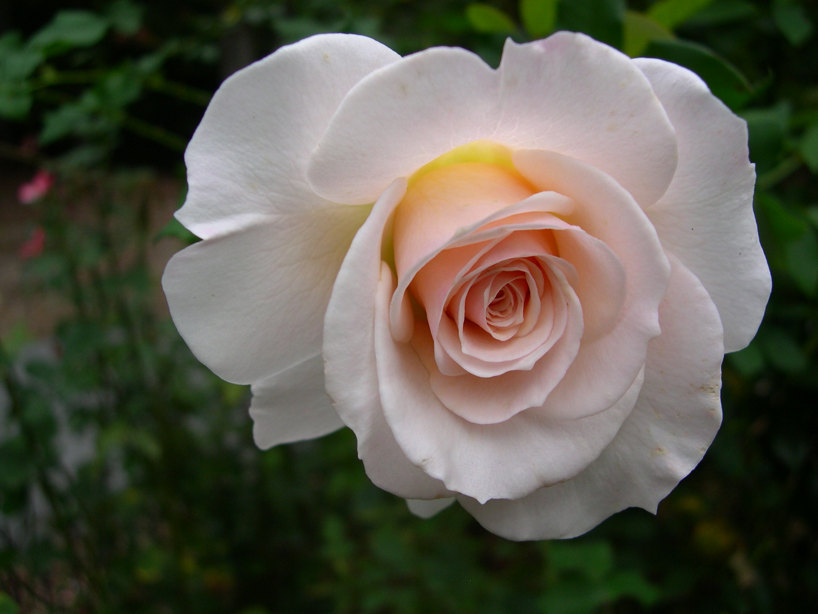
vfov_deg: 37.7
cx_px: 409
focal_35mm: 38
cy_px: 307
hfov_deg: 49.0
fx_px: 898
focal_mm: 8
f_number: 2.8
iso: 100
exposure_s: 1/165
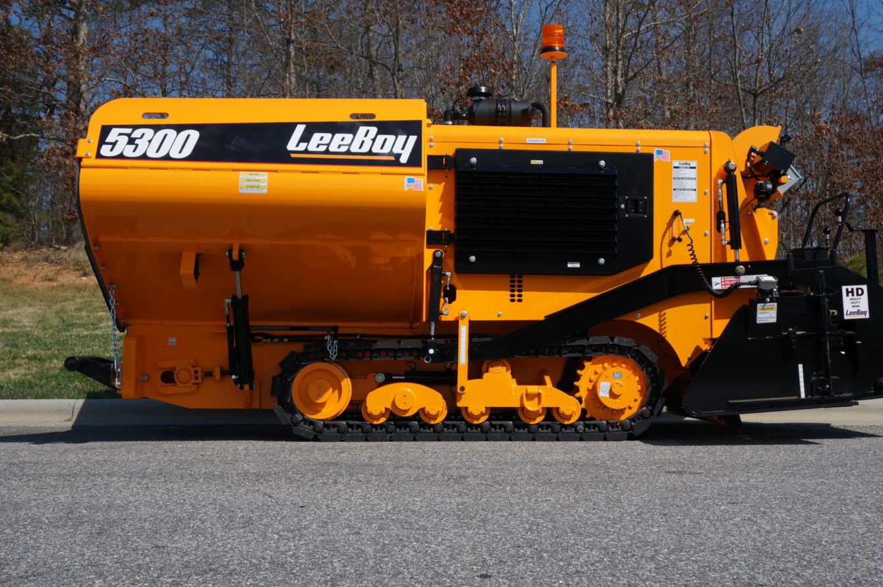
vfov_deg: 28.6
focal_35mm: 47
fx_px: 1152
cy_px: 261
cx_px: 483
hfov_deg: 41.9
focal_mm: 28
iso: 100
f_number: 8
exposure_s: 1/500
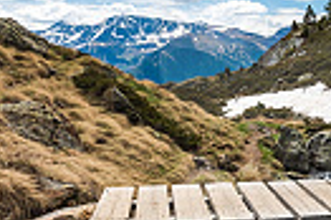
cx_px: 308
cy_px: 27
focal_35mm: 62
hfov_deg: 30.7
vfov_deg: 21.4
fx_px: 569
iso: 100
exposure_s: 1/30
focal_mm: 16
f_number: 11
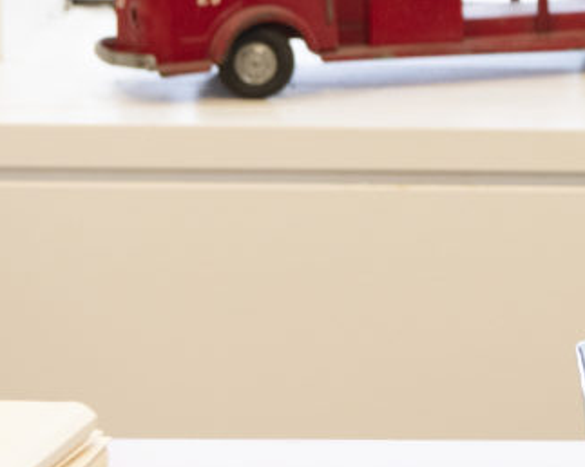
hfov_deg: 6.9
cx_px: 1300
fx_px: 4637
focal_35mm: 268
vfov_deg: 5.7
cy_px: -133
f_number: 5.6
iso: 800
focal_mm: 60
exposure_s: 1/160
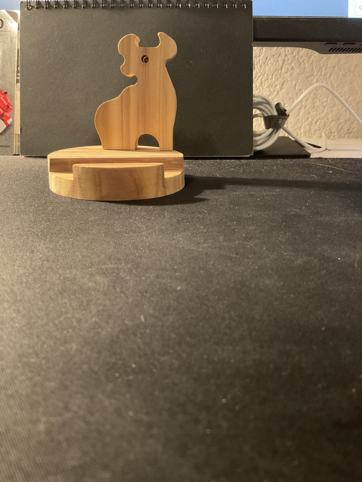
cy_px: 241
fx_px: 404
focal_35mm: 29
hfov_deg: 48.2
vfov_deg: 61.7
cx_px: 181
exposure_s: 1/30
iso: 500
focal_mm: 3
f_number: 1.8
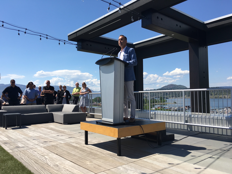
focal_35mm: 29
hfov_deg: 61.7
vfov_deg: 48.2
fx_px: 194
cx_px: 116
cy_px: 87
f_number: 2.2
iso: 25
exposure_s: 1/1603
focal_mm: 4.15
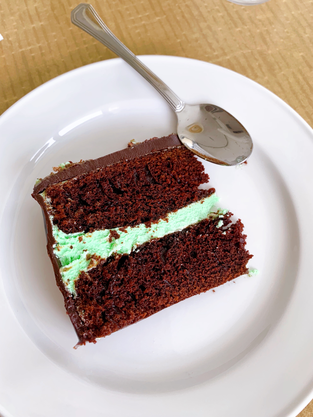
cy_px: 208
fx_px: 313
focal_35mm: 26
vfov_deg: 67.3
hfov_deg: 53.1
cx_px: 156
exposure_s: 1/73
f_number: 1.8
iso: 100
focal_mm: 4.25
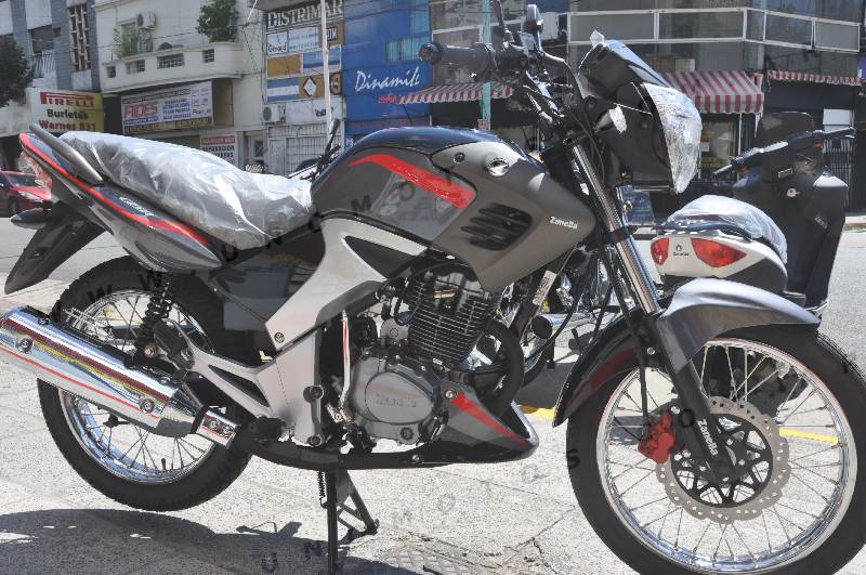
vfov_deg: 39.9
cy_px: 288
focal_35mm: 33
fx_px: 793
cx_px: 433
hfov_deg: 57.3
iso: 200
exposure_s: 1/160
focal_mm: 22
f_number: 13
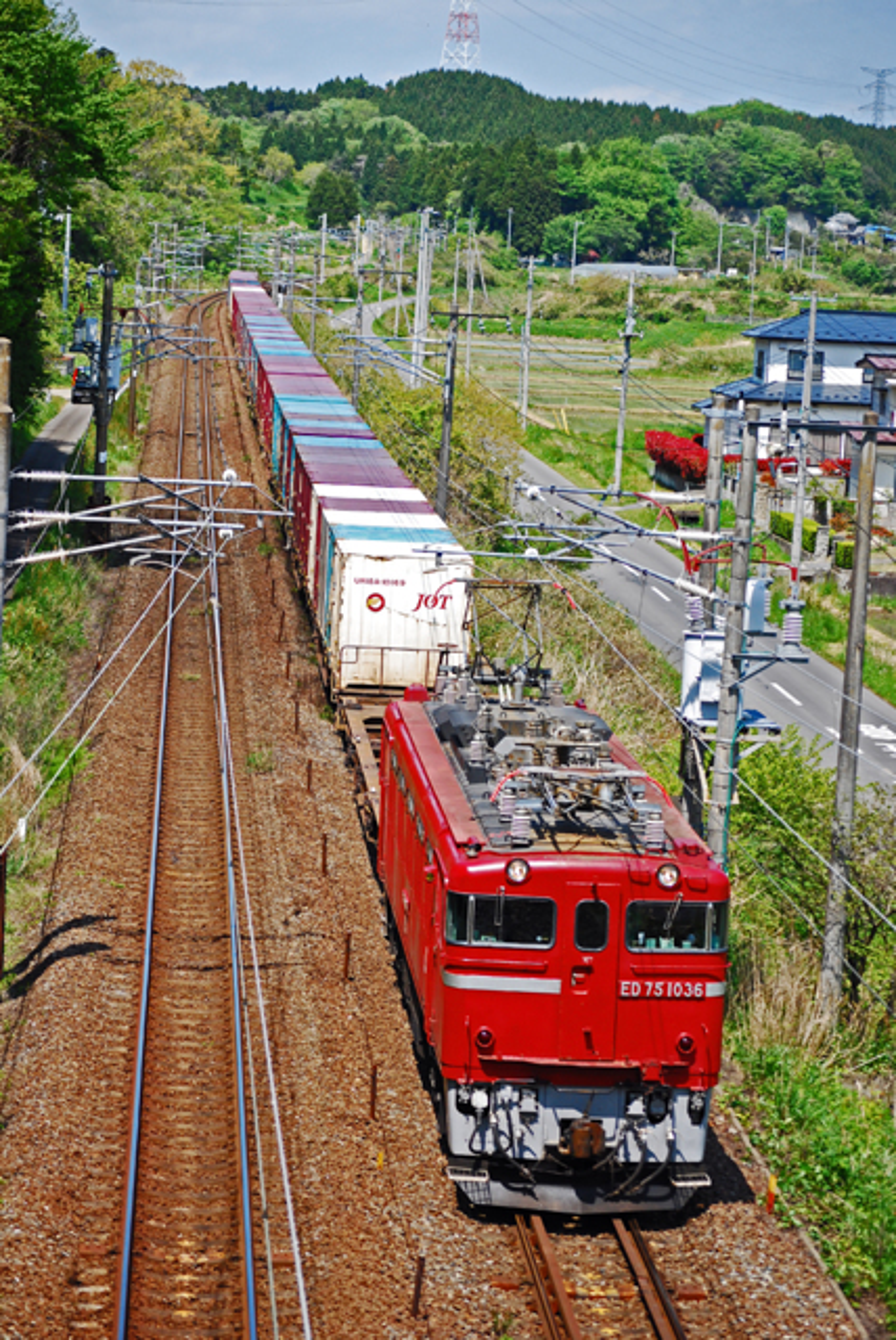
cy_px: 670
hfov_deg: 13.1
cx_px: 448
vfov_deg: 19.4
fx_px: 3911
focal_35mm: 105
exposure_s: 1/1600
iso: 400
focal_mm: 70
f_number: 4.2
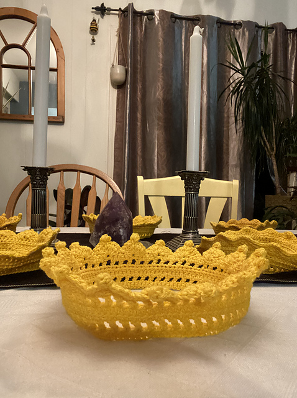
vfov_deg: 60.0
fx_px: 344
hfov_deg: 46.7
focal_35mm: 30
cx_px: 148
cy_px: 199
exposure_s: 1/15
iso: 800
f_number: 2.2
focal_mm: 2.71
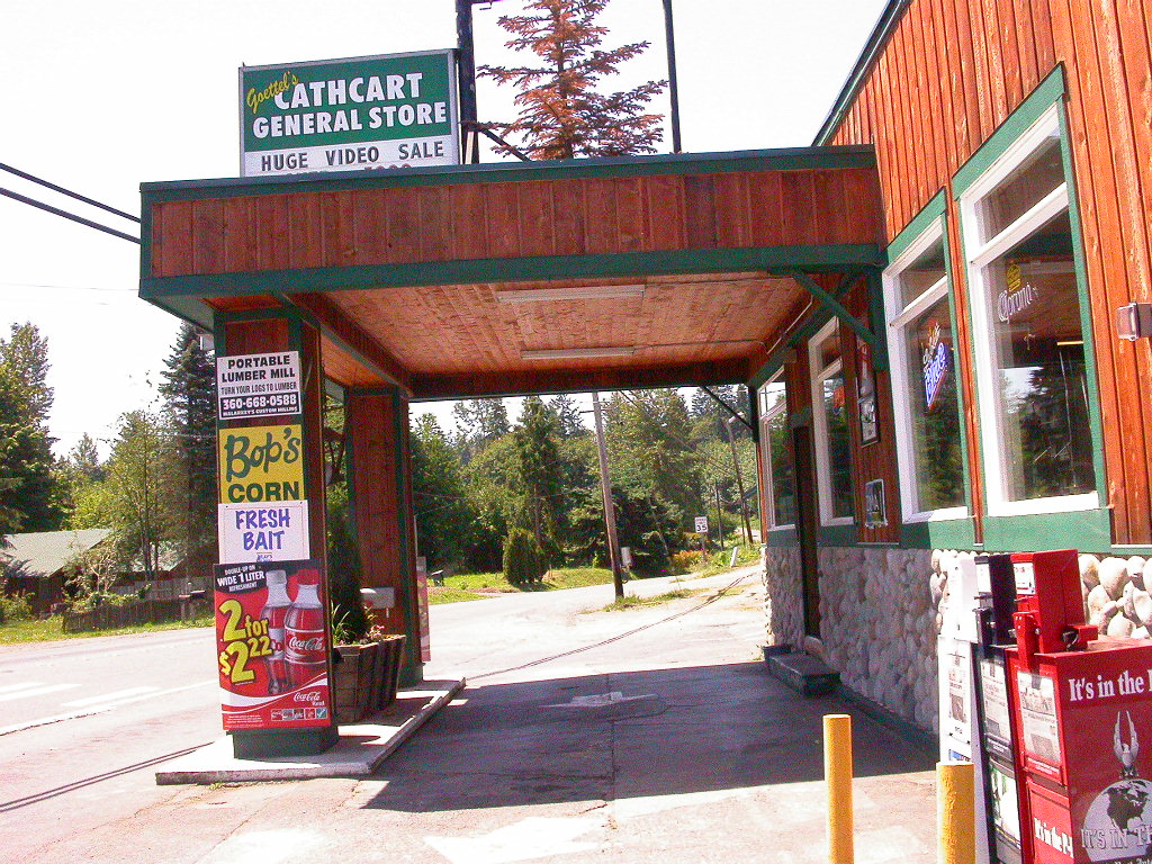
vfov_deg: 37.7
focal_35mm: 38
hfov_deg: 49.0
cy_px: 432
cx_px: 576
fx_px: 1265
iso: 800
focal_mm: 7.85
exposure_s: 1/1126
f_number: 7.5
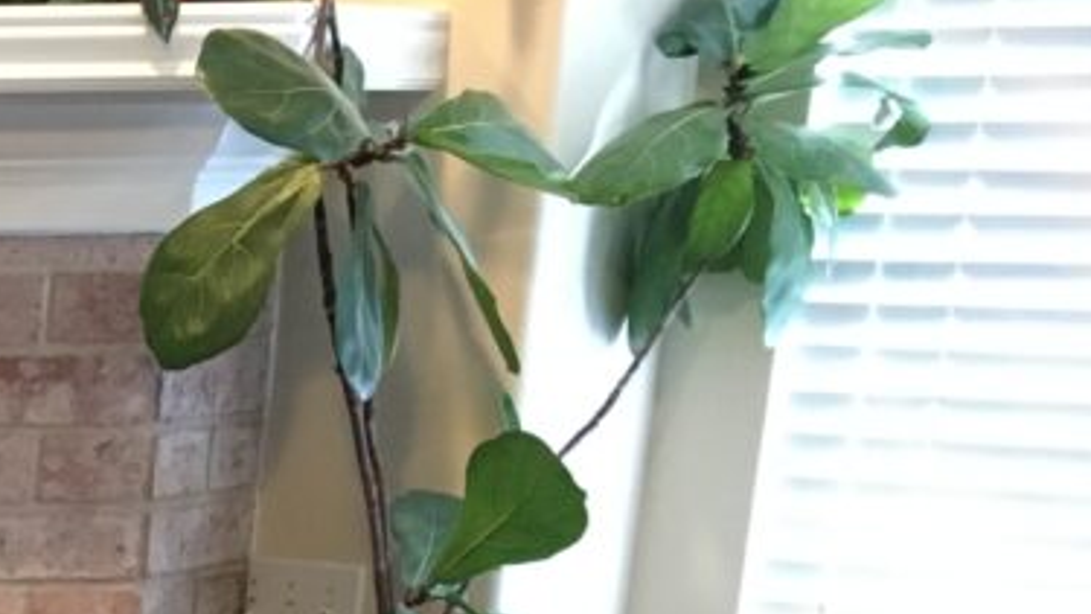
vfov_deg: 11.0
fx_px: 2922
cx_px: -628
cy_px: 1190
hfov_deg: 18.3
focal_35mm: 101
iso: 160
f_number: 2.2
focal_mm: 4.15
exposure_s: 1/30
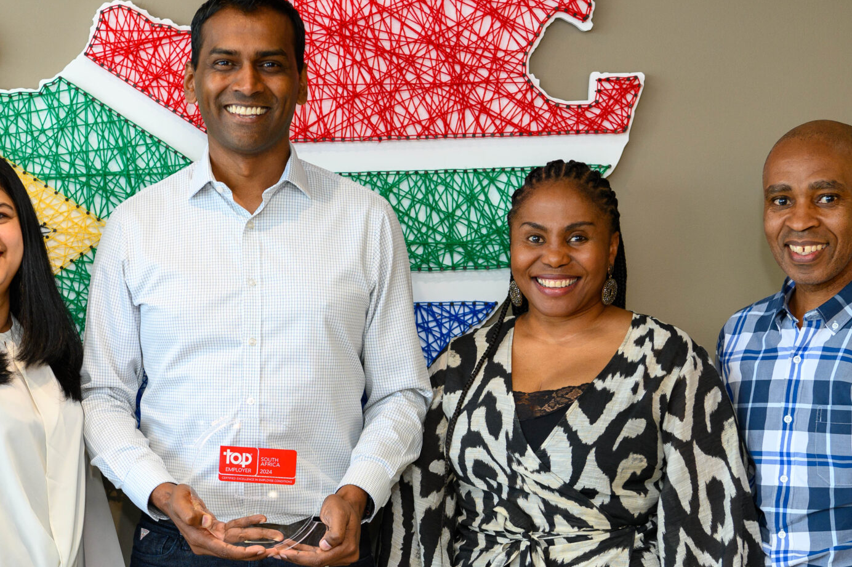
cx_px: 291
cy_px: 453
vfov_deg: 18.2
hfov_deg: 27.2
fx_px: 1750
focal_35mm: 74
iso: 400
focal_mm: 40
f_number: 3.5
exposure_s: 1/60
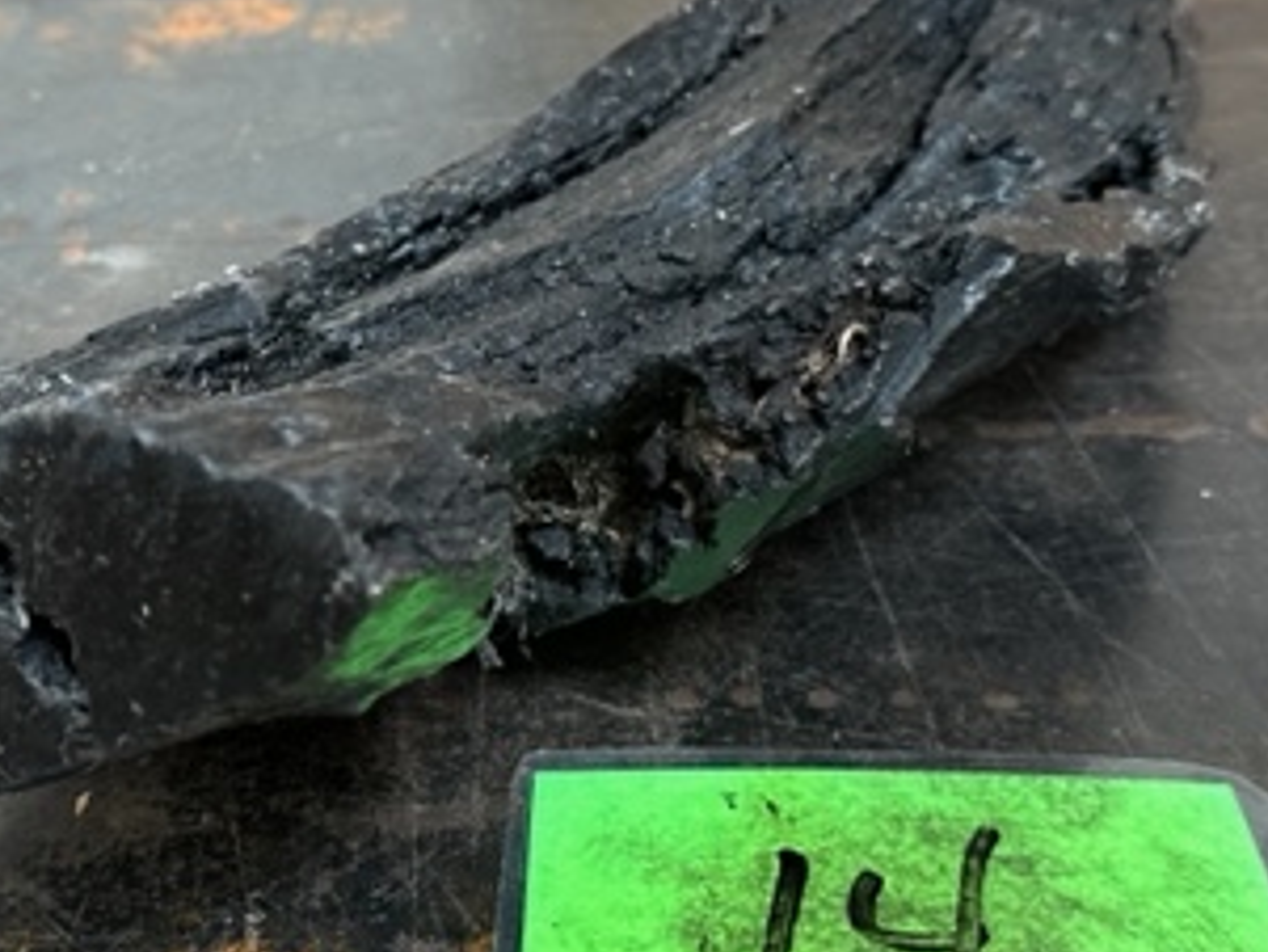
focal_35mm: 51
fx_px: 1869
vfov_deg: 28.5
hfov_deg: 37.3
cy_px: 392
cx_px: 493
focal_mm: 6.86
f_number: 1.78
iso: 200
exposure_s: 1/60
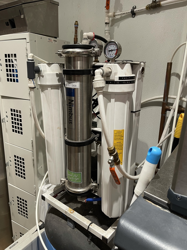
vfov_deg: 67.3
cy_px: 125
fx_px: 187
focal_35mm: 26
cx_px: 94
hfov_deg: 53.1
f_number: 1.6
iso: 160
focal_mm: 5.1
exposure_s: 1/60
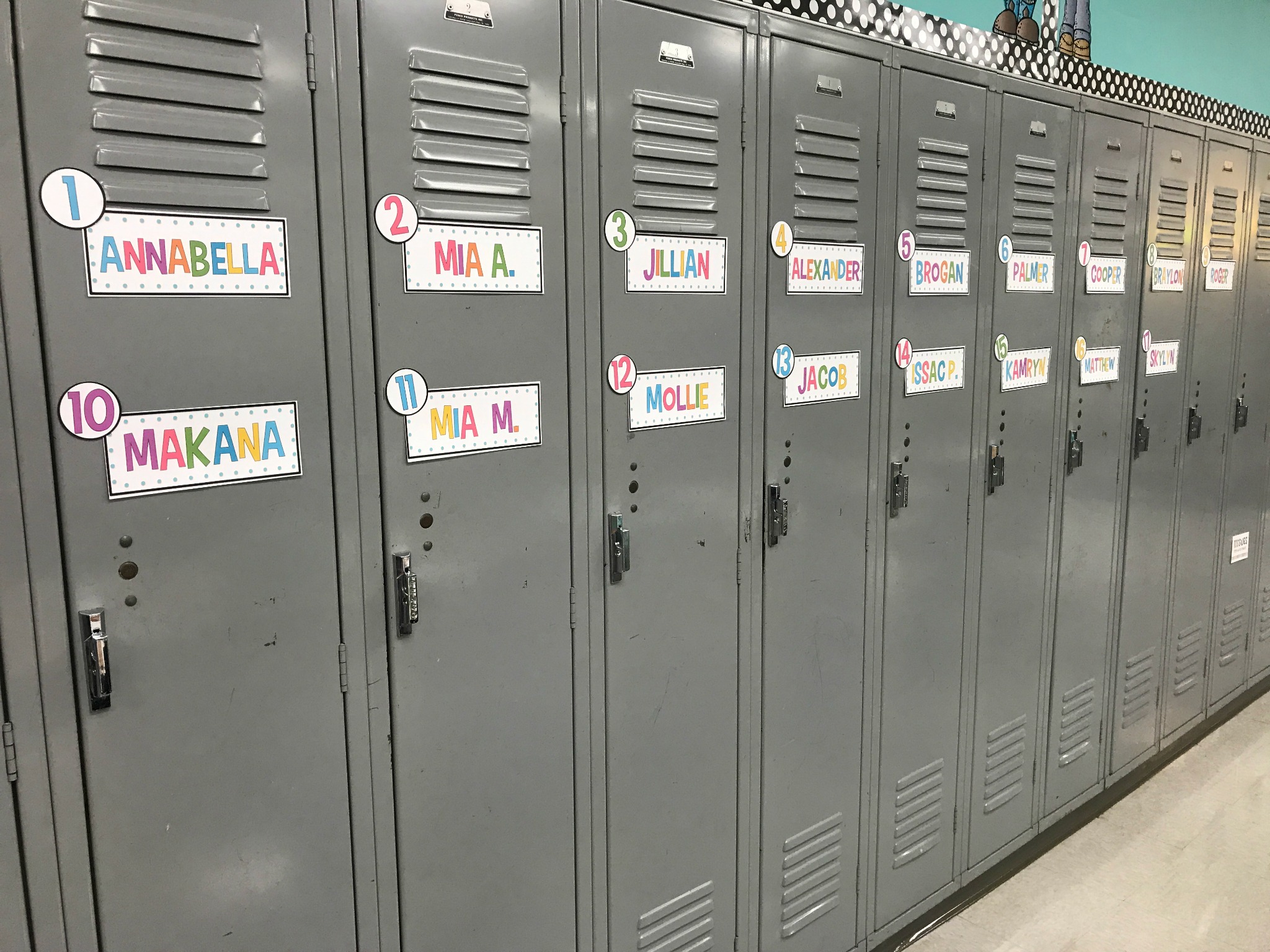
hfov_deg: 63.4
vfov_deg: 49.7
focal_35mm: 28
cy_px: 476
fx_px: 1027
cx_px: 635
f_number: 1.8
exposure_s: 1/30
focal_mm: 3.99
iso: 25
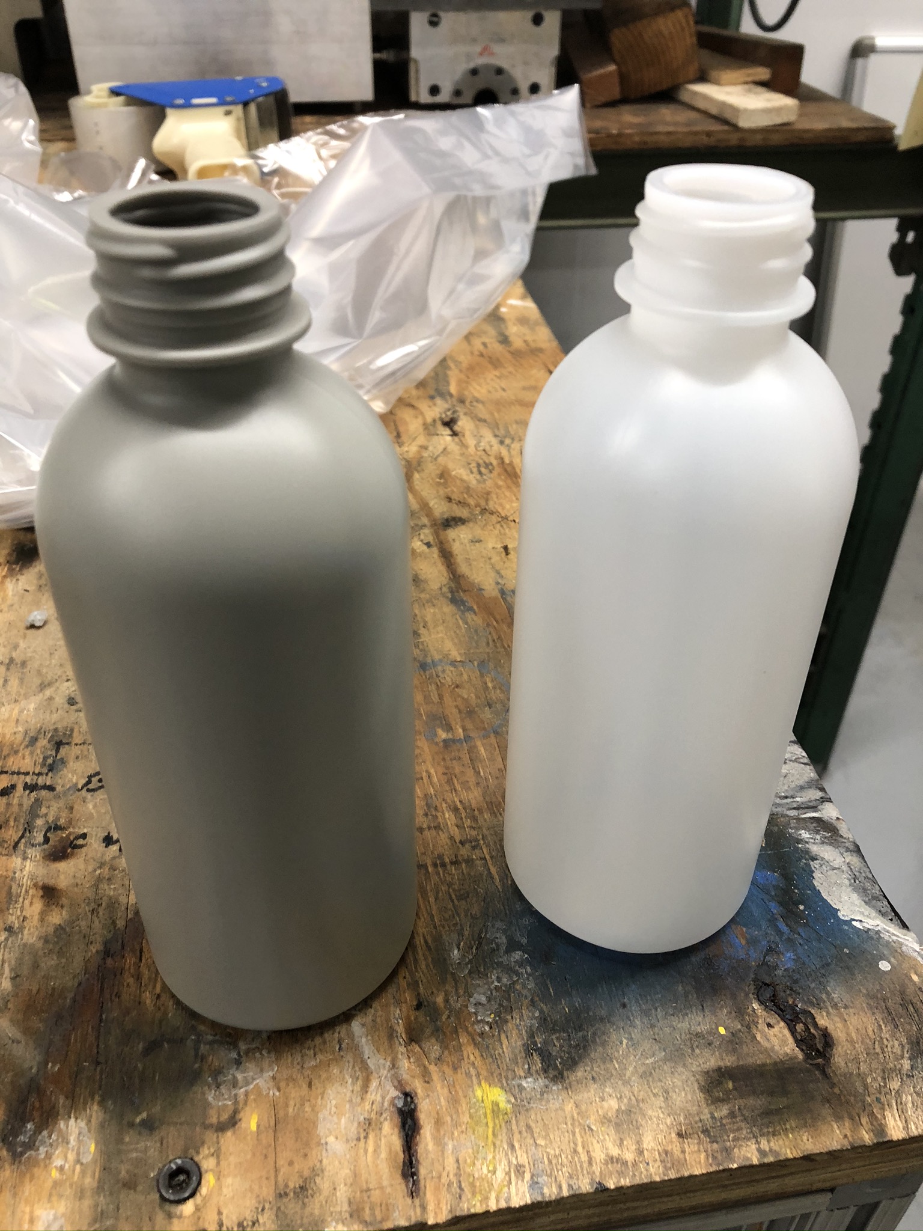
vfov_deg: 63.4
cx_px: 462
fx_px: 995
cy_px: 616
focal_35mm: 28
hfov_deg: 49.7
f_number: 1.8
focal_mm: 3.99
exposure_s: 1/20
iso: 40
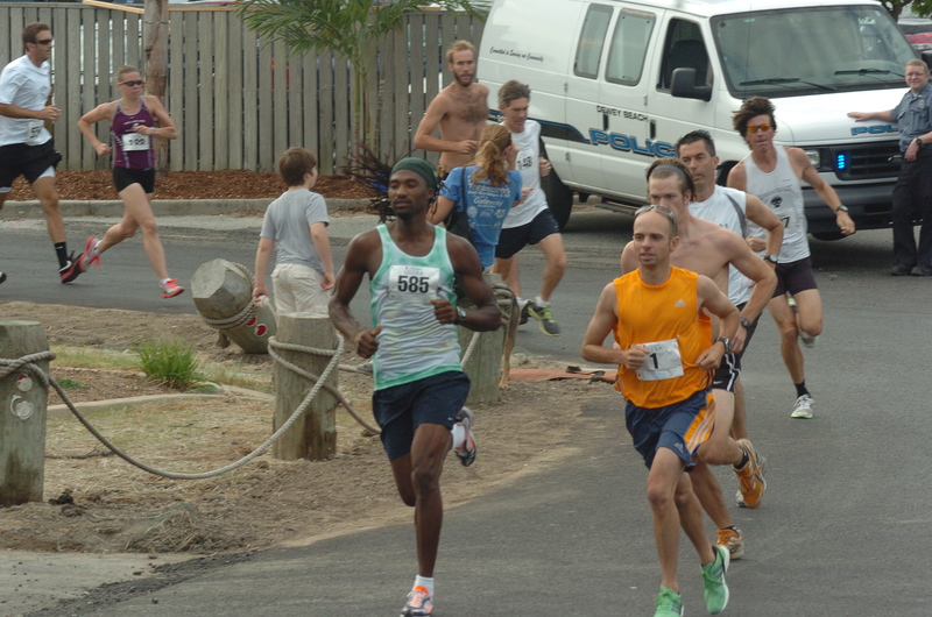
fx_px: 5232
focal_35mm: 202
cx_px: 466
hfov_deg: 10.2
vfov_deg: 6.8
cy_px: 308
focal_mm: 135
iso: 400
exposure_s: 1/320
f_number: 6.3
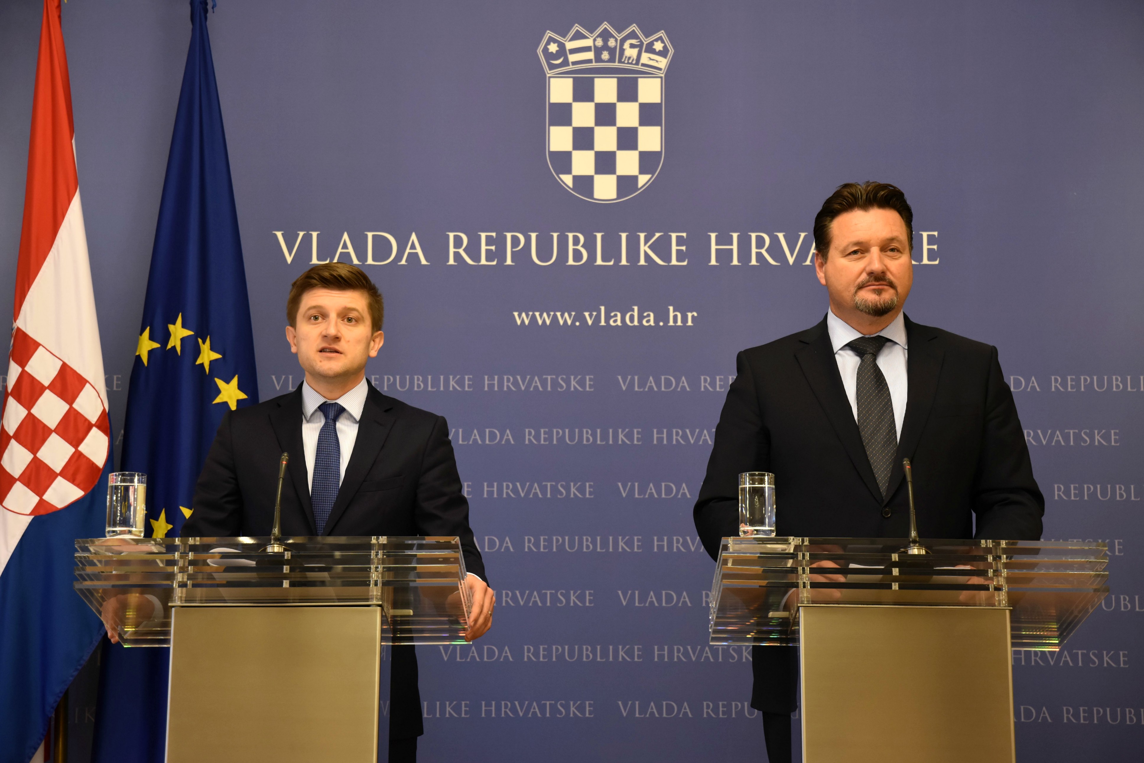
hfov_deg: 29.2
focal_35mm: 69
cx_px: 572
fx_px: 2192
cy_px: 382
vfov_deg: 19.7
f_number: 4
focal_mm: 46
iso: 800
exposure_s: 1/60
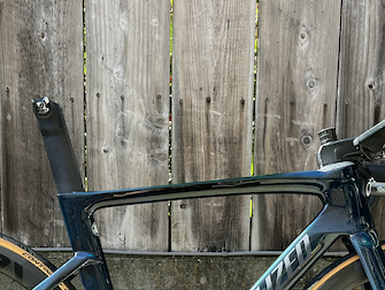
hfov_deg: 31.1
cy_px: 323
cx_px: 222
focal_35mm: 62
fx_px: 690
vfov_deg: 22.3
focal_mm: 5.1
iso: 50
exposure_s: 1/254
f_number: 1.6
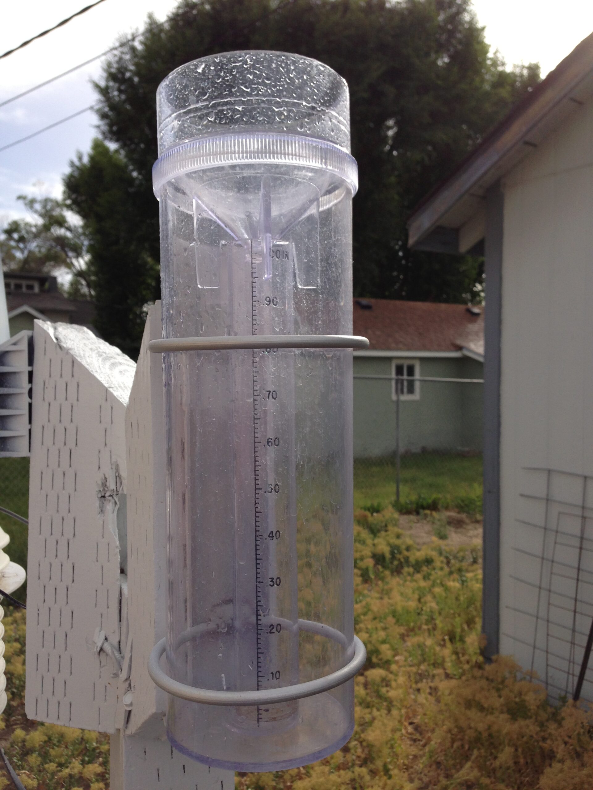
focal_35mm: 33
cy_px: 395
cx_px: 296
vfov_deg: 55.4
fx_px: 754
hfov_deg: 42.9
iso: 50
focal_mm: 4.13
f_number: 2.4
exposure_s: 1/1550
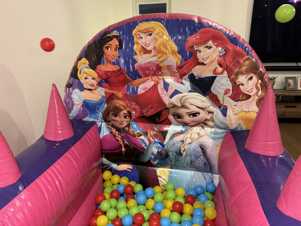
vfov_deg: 56.8
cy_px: 113
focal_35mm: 24
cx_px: 150
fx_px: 209
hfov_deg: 71.6
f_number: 1.78
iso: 640
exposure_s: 1/50
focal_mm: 6.86
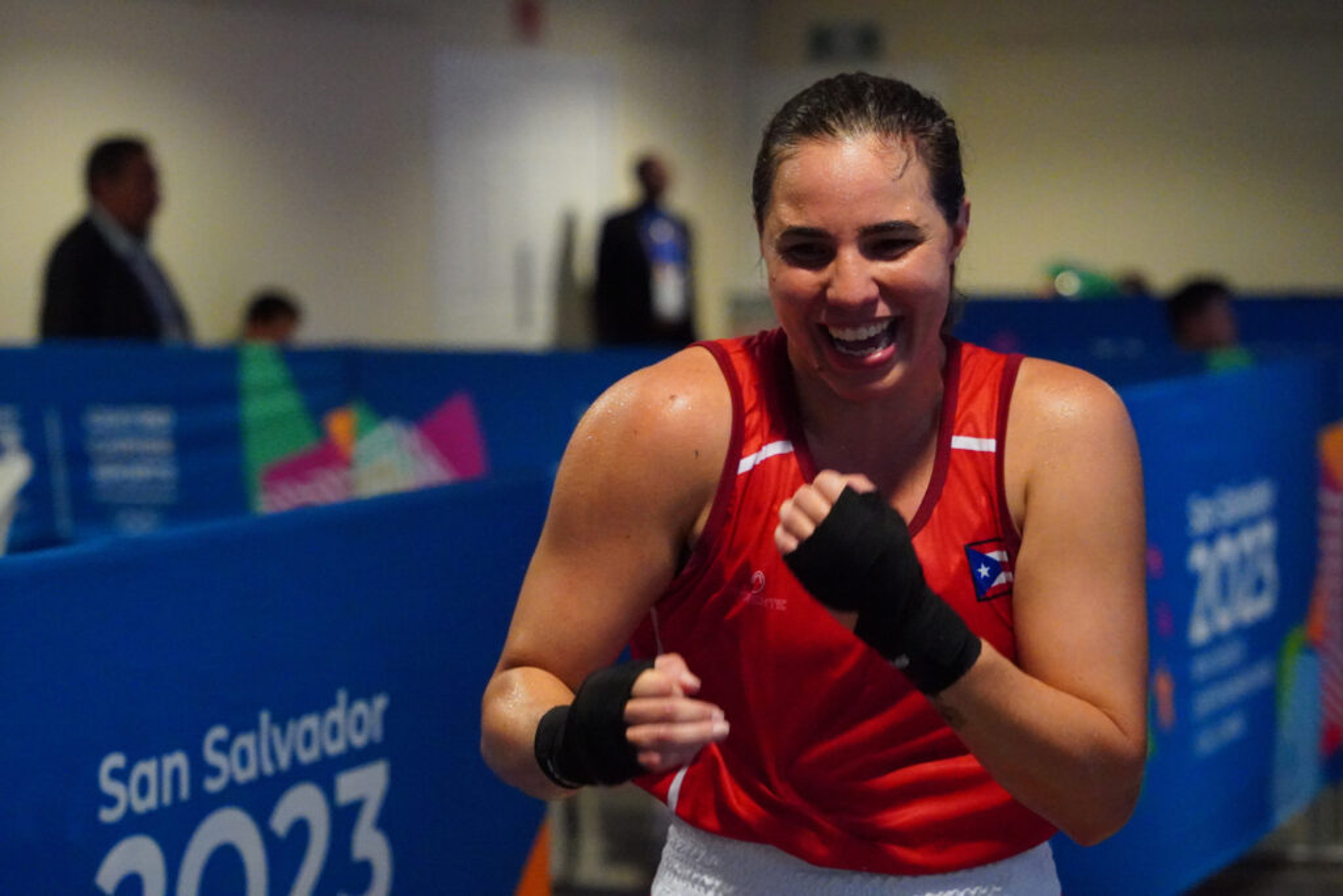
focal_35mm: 105
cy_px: 448
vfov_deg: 13.0
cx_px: 672
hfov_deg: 19.5
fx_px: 3917
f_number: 2.8
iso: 10000
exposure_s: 1/640
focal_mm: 70
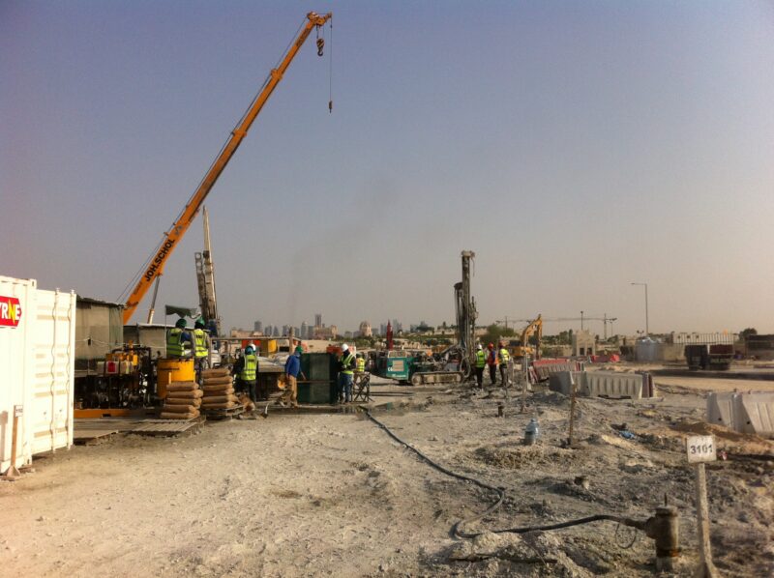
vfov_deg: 40.6
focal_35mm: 35
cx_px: 387
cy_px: 289
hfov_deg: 52.7
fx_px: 782
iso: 80
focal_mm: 3.85
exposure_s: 1/2155
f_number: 2.8
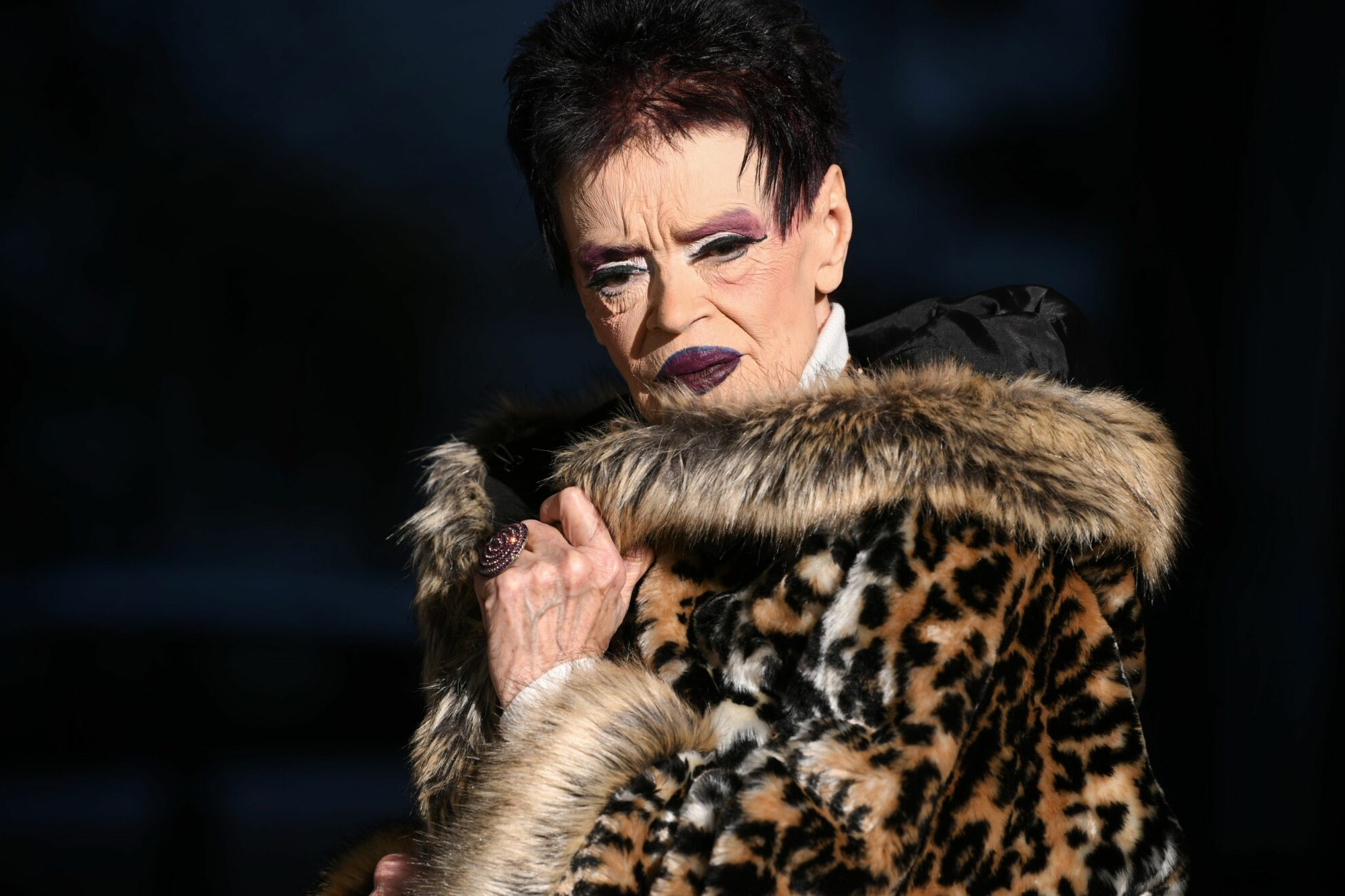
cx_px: 605
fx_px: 9563
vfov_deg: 5.4
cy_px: 461
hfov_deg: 8.0
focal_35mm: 256
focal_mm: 200
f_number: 4
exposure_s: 1/400
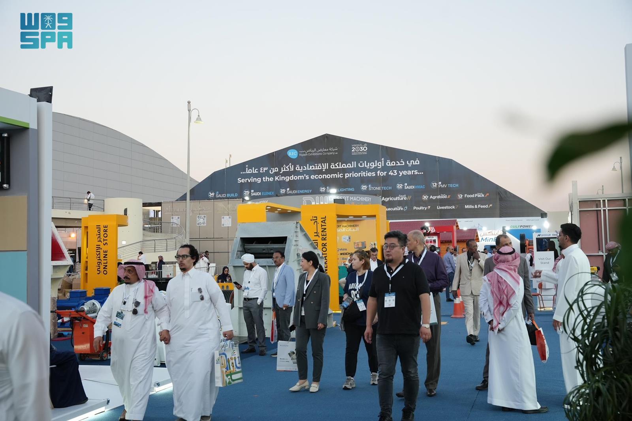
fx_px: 702
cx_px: 316
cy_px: 210
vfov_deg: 33.4
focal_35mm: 40
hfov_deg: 48.5
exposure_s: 1/160
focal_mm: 40
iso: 1250
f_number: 5
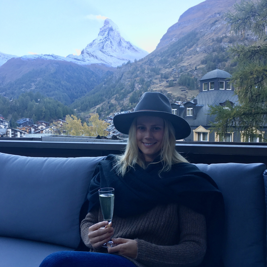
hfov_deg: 47.2
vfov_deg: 47.2
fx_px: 305
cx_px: 131
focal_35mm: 35
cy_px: 139
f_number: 2.2
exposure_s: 1/100
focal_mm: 4.15
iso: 25
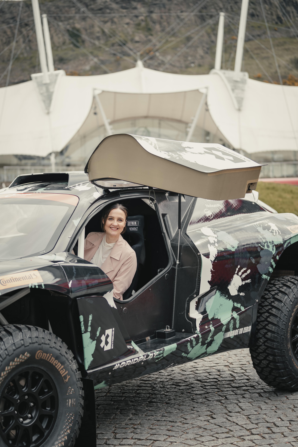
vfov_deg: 28.8
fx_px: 869
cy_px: 224
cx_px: 149
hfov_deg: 19.5
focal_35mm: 70
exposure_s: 1/250
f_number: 2.8
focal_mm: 70
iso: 100
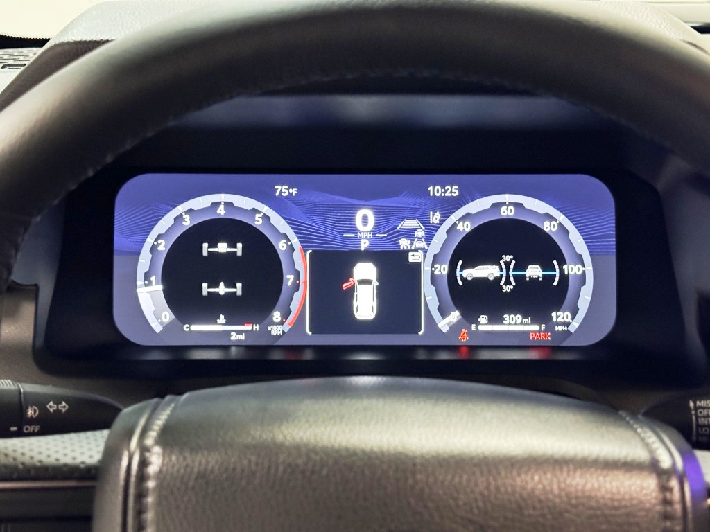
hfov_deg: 39.7
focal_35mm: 48
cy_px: 266
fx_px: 985
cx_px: 355
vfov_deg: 30.3
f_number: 1.78
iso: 640
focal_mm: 6.86
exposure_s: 1/30
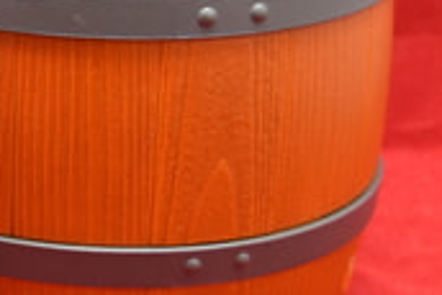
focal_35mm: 163
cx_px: -236
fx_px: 2003
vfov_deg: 8.4
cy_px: 91
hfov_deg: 12.0
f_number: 4.5
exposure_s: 1/60
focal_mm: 34
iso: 640
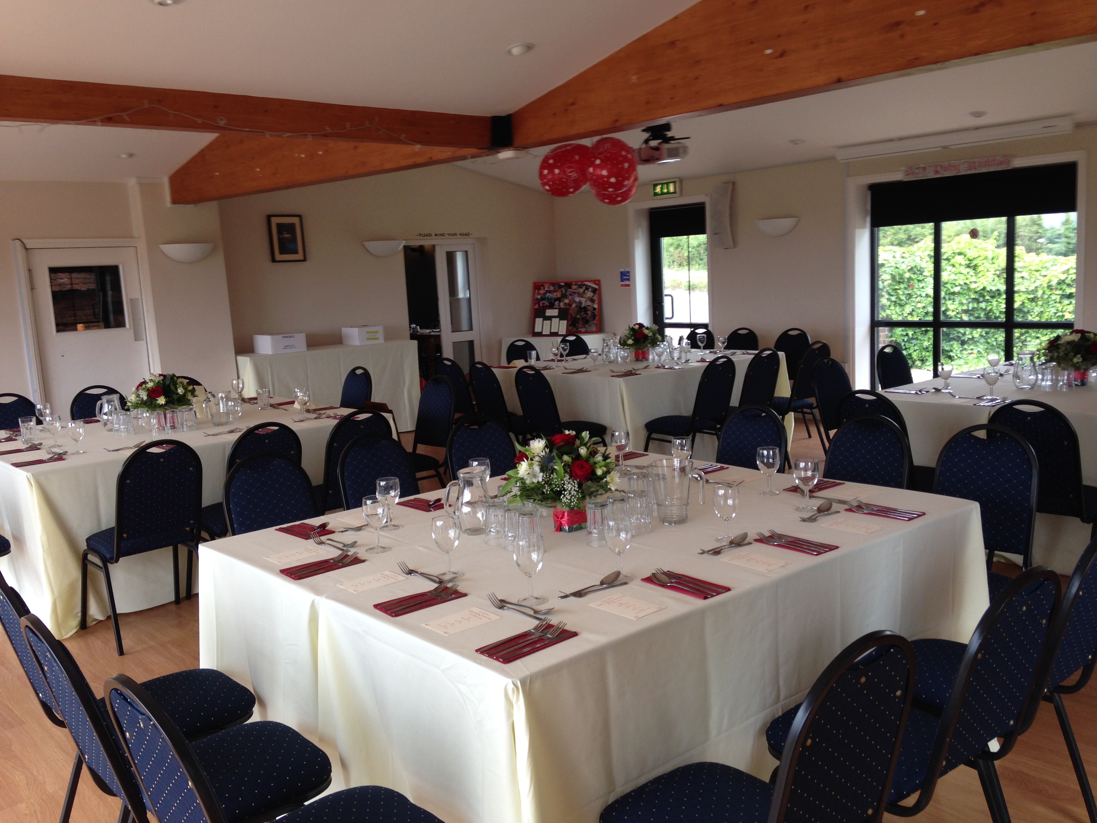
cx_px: 548
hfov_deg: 55.4
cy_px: 412
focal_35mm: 33
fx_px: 1046
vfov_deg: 42.9
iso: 50
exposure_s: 1/40
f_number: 2.4
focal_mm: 4.12
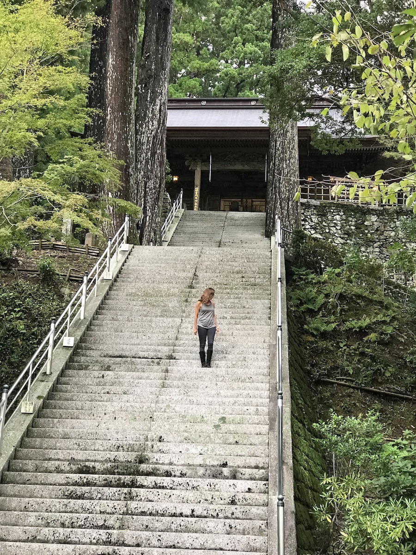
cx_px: 208
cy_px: 278
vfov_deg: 33.8
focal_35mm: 57
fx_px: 913
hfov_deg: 25.7
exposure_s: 1/60
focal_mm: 6.6
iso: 100
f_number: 2.8
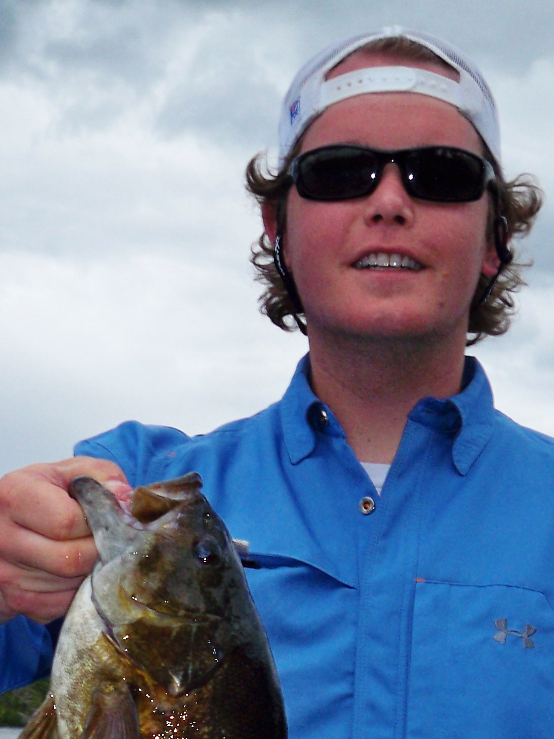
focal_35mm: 88
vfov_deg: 21.2
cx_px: 317
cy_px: 802
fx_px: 1878
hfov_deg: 16.8
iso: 80
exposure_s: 1/250
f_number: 8.7
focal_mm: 6.3
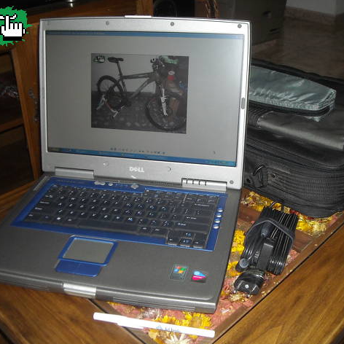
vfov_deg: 40.0
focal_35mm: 42
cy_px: 175
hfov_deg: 40.0
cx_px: 191
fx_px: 472
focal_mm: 5.7
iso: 200
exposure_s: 1/60
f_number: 2.8
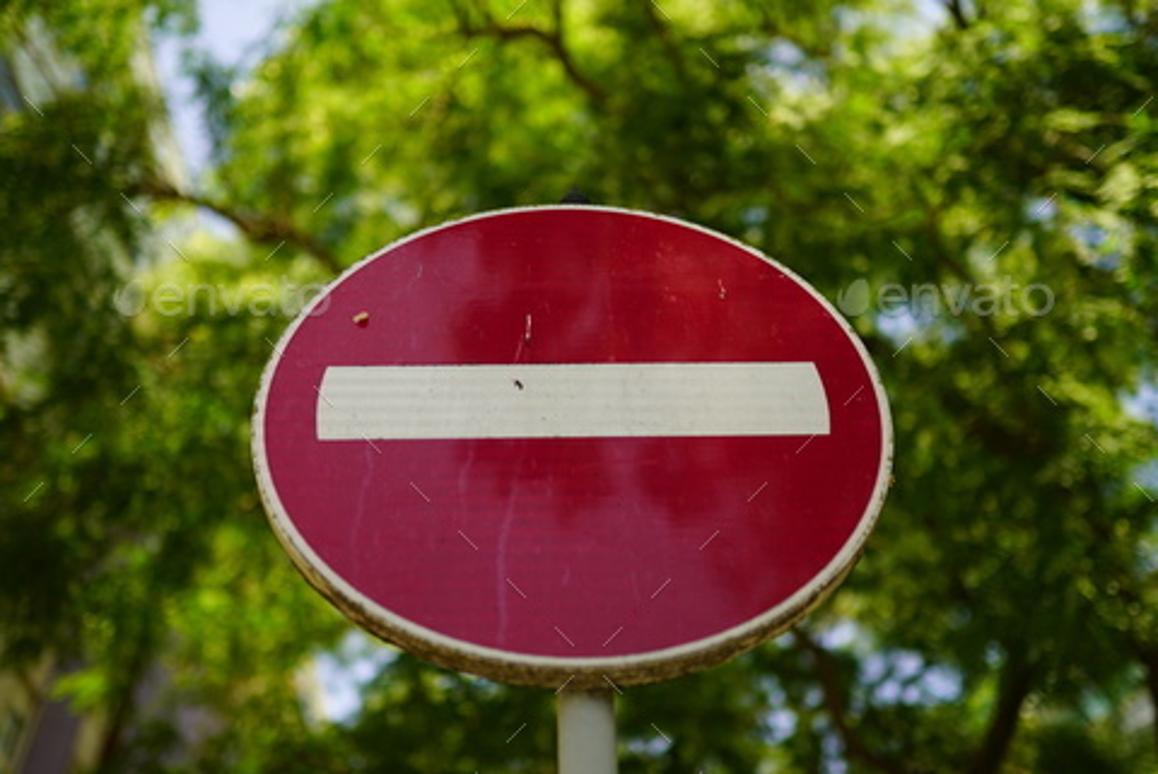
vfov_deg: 31.2
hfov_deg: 45.4
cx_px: 577
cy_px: 412
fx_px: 1384
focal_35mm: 43
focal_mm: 35
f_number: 1.4
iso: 100
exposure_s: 1/2500
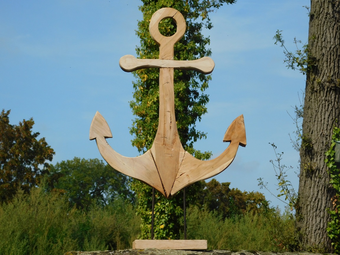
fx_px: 1130
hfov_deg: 17.1
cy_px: 128
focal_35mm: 115
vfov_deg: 12.9
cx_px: 170
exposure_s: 1/1000
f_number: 4.8
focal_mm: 20.3
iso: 125
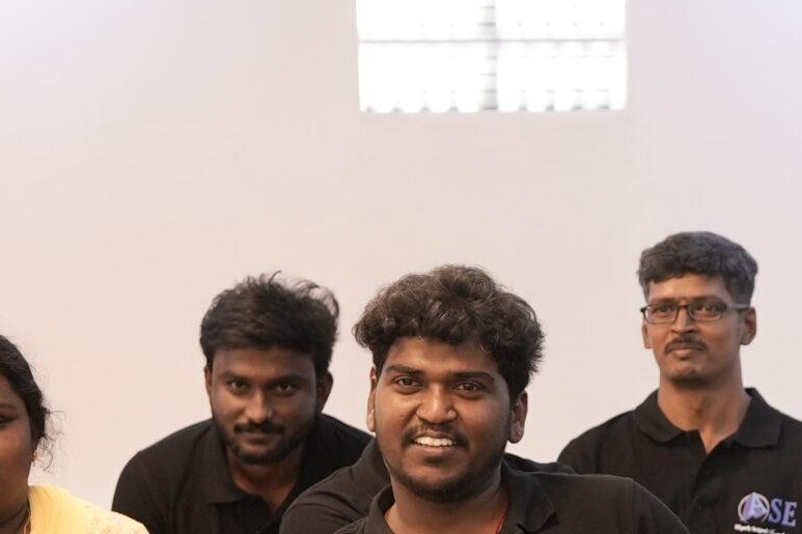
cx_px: 939
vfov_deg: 5.9
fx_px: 5167
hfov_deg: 8.8
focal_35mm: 232
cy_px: 558
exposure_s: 1/100
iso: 1000
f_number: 2.8
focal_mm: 70
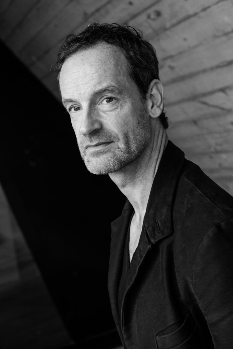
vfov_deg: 39.6
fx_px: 485
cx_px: 116
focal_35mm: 50
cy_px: 174
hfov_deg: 27.0
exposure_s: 1/250
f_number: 5
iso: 500
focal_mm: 50
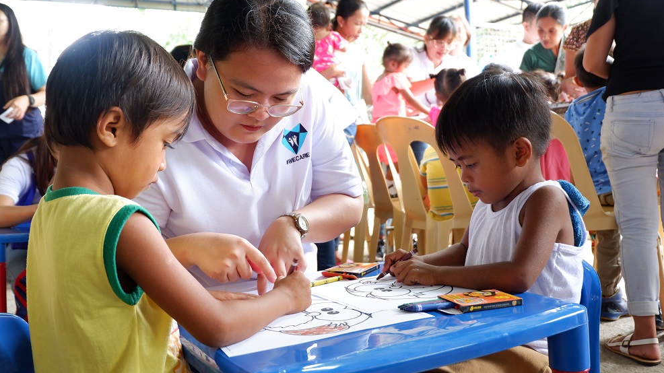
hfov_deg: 58.0
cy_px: 204
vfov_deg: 34.6
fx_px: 598
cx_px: 336
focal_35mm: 34
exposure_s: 1/30
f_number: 4
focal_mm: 21.1
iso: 800
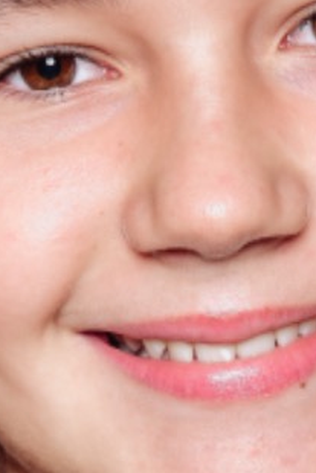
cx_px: 111
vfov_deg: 6.0
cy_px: 555
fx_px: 4458
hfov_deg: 4.1
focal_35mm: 339
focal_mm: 70
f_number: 8
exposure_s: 1/160
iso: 320
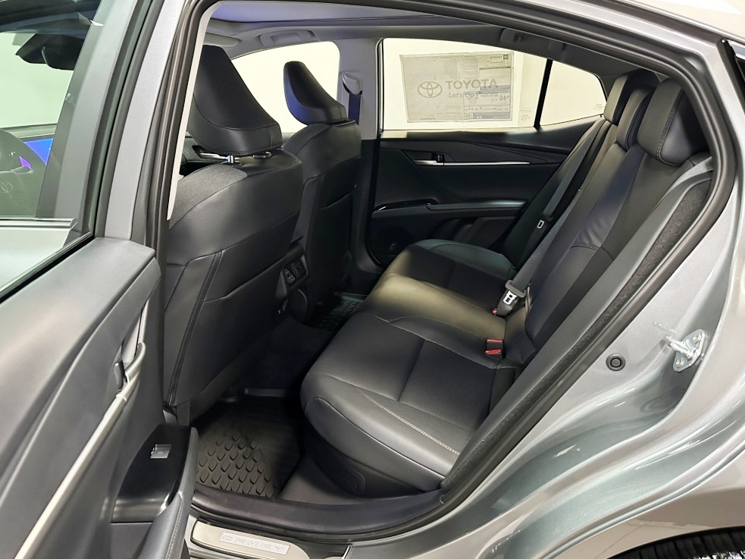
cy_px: 269
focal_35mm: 25
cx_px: 383
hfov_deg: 69.4
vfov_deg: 54.9
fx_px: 538
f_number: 1.78
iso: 1000
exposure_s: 1/40
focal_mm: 6.86
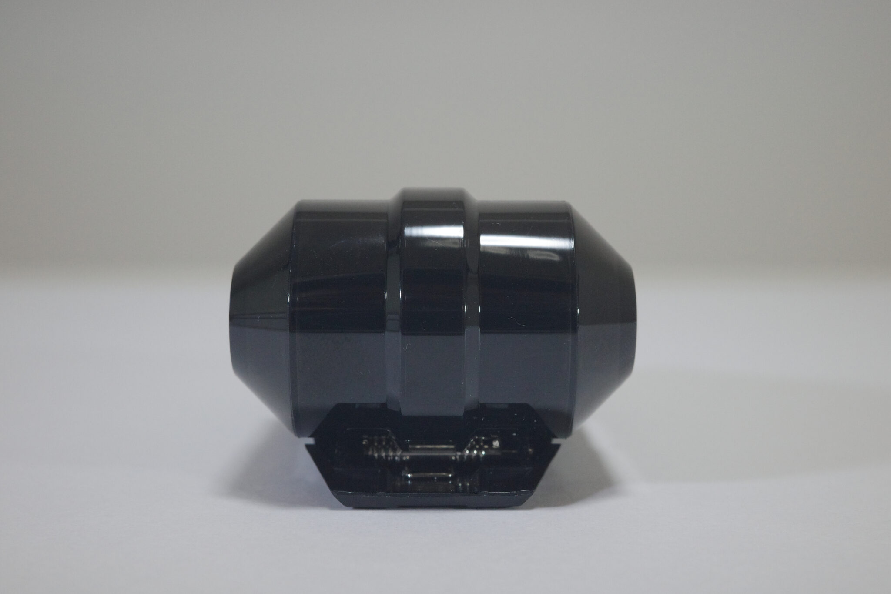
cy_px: 297
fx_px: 1237
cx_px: 446
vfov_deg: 27.0
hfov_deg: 39.6
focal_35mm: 50
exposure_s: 1/50
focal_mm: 26
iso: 1250
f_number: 8
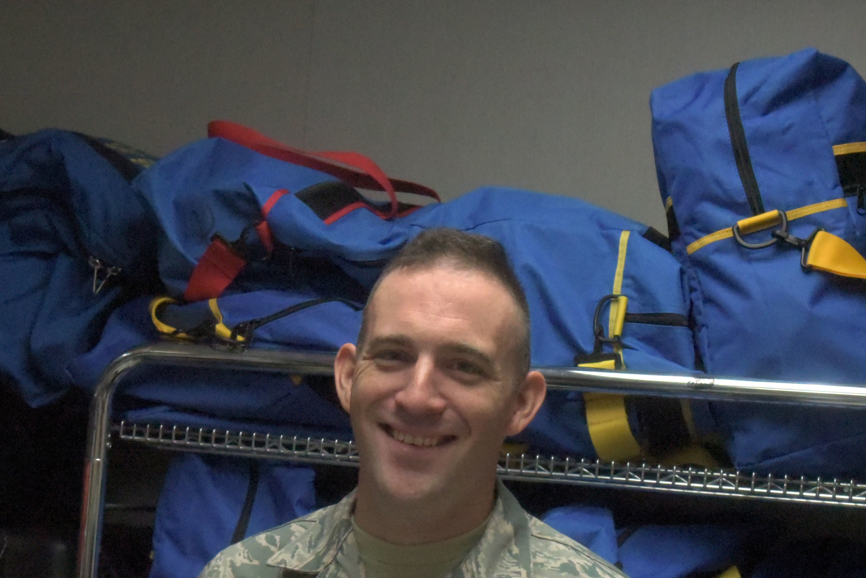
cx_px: 430
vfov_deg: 17.4
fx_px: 1853
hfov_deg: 26.3
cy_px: 530
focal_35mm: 77
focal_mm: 38
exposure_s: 1/640
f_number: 8
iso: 12800
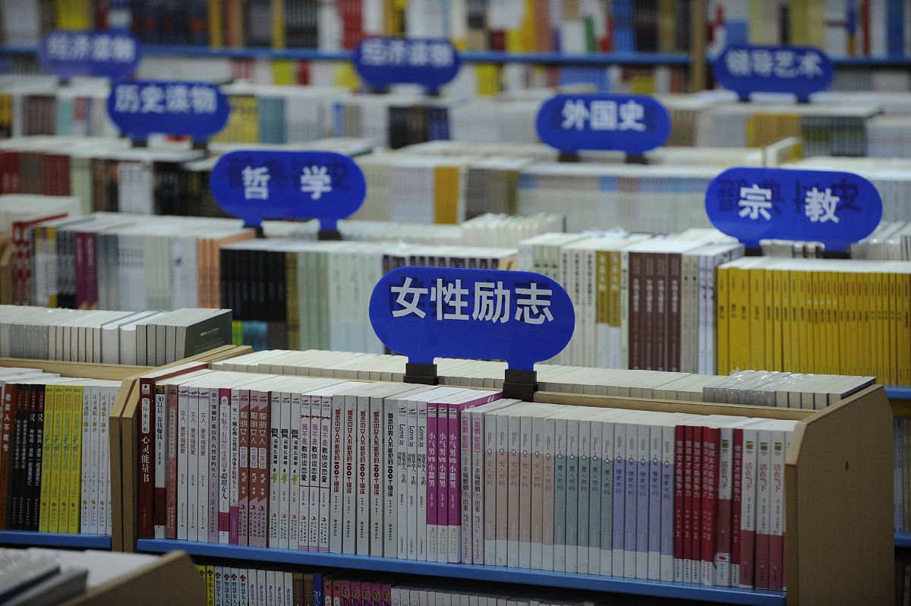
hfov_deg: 15.2
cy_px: 303
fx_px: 3413
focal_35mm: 135
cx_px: 456
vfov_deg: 10.1
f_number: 3.5
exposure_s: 1/125
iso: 2000
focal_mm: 135
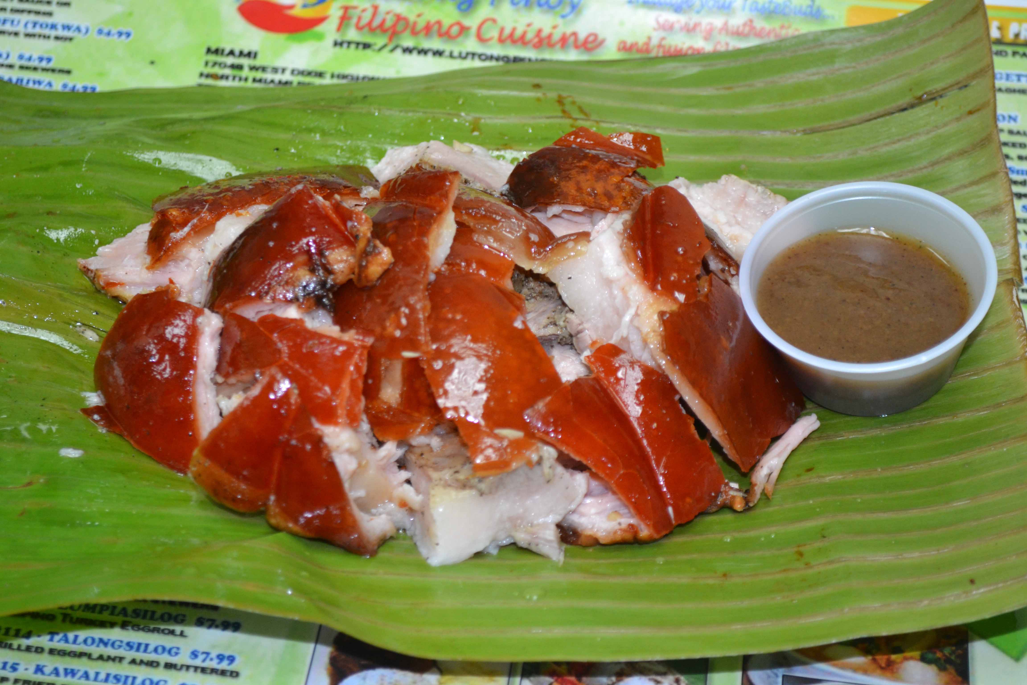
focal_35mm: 69
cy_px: 342
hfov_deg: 29.2
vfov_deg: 19.7
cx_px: 514
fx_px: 1968
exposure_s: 1/60
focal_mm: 46
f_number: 5.3
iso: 1000
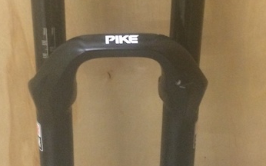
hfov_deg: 28.9
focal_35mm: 71
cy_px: 67
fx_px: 515
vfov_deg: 18.3
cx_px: 105
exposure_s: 1/17
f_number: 2.2
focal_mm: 4.15
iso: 250
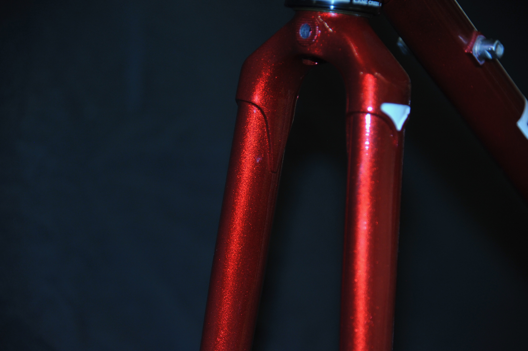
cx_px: 264
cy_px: 176
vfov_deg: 6.9
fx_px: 2931
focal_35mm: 200
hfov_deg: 10.3
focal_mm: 200
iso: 800
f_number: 5.6
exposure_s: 1/30
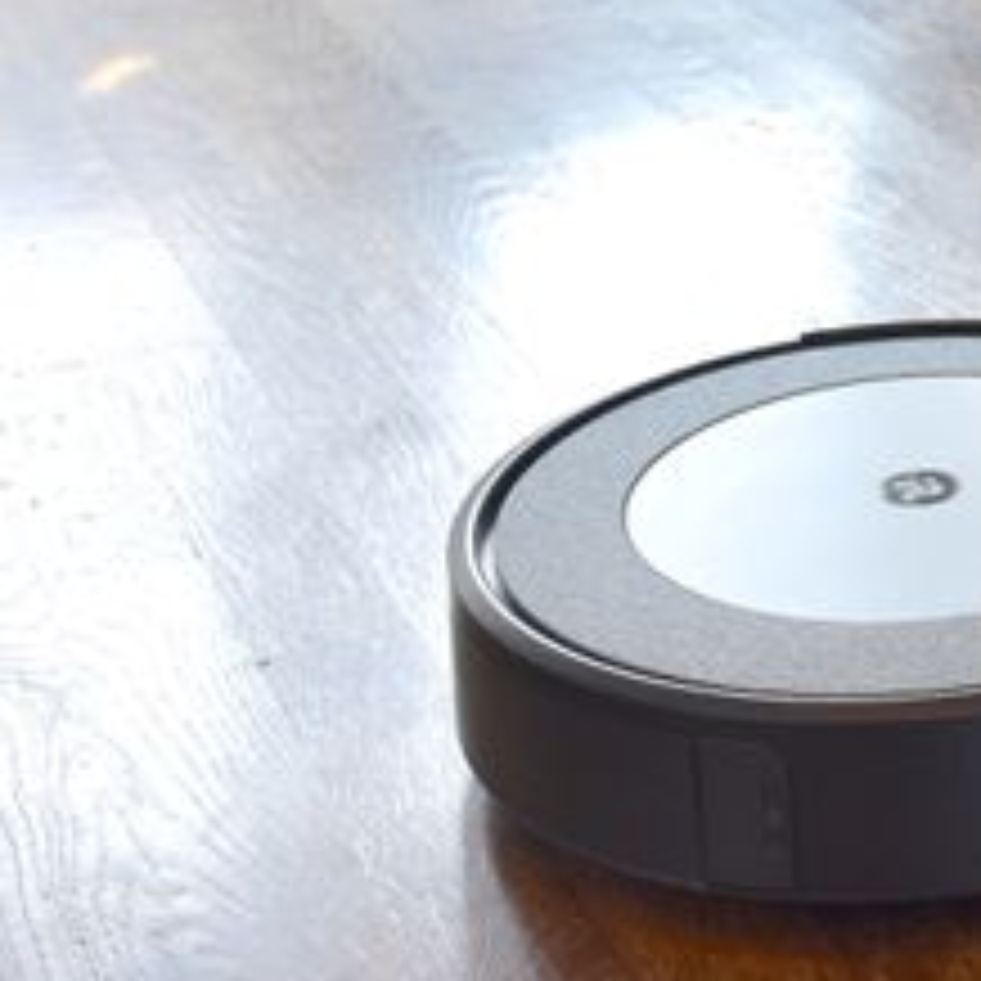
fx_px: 3174
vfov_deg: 17.4
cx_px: 1426
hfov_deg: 16.2
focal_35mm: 99
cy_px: 128
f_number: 4.5
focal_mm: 26
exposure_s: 1/80
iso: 800
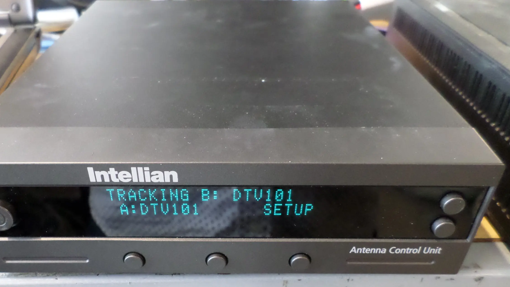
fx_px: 419
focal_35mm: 31
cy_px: 206
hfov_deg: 62.4
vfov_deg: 37.1
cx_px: 220
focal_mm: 4.5
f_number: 2.5
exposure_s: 1/30
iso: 320
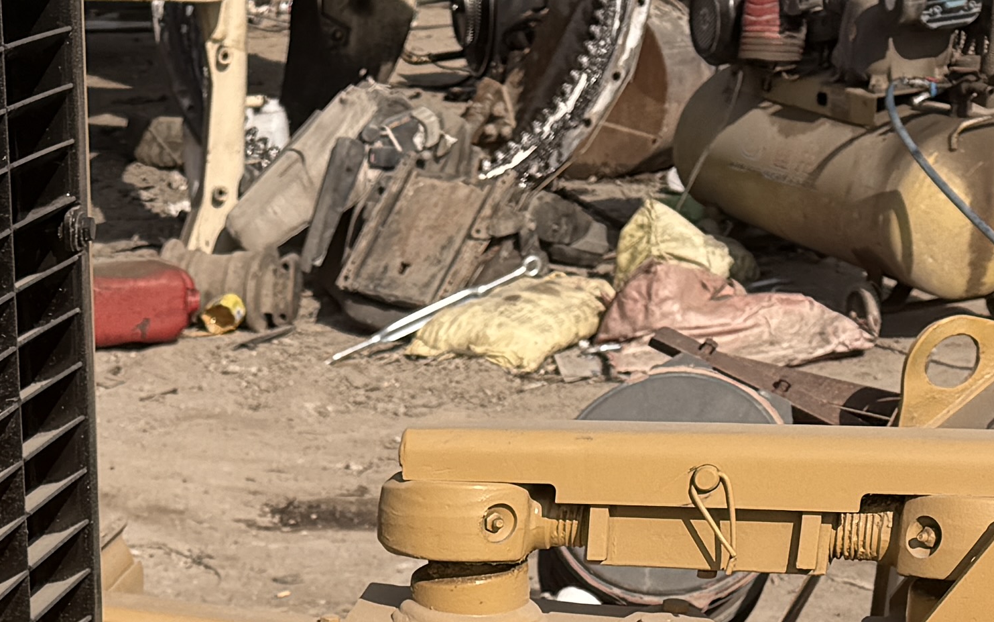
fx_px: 2655
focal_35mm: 98
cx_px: -211
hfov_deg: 19.9
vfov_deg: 12.1
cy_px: 1157
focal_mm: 6.76
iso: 80
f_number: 1.78
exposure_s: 1/4405
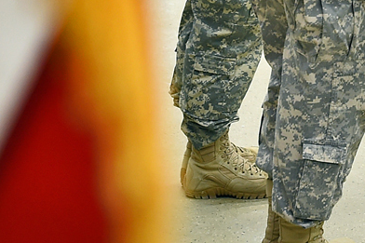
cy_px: -188
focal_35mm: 161
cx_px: 470
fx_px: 1632
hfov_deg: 12.4
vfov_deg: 8.2
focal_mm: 35
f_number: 4.5
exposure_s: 1/50
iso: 1250
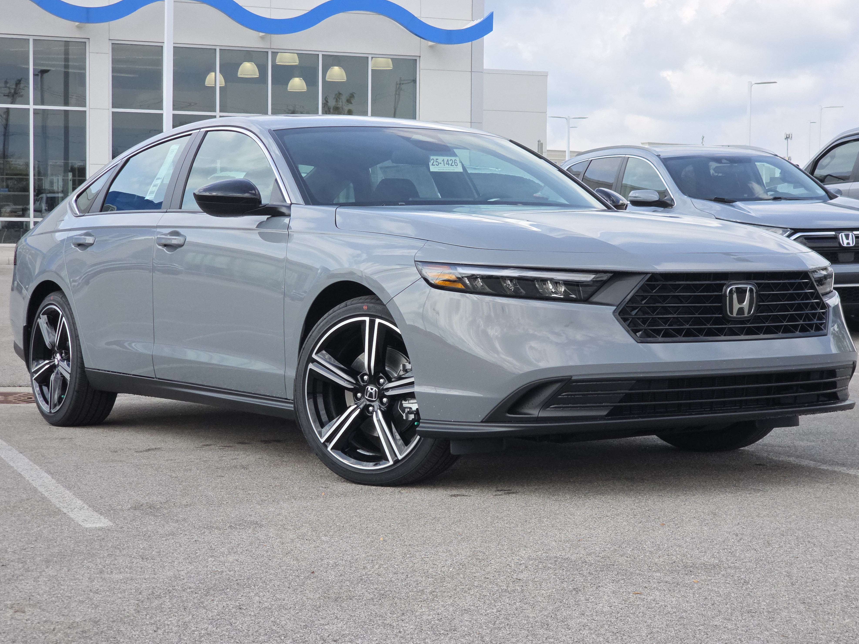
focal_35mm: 70
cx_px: 429
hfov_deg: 27.8
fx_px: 1737
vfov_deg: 21.0
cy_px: 320
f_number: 2.4
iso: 50
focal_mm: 7.9
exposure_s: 1/1205
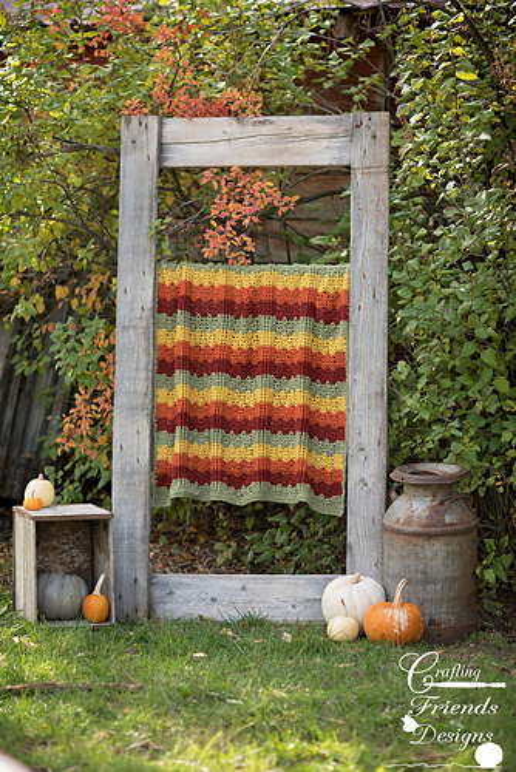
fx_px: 2898
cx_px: 258
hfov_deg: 10.2
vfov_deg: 15.2
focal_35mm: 135
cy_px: 386
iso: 125
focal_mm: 135
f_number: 2.8
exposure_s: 1/200
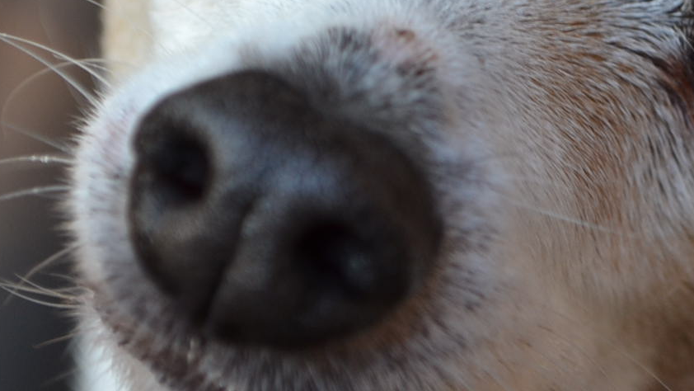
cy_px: 22
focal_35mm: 236
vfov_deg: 5.1
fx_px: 4352
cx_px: 528
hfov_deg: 9.1
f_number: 5.6
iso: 400
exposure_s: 1/80
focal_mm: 55
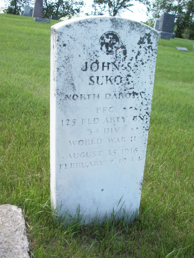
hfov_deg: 32.9
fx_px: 329
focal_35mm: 44
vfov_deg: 42.9
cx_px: 97
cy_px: 129
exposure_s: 1/250
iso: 80
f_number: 3.5
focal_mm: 7.8
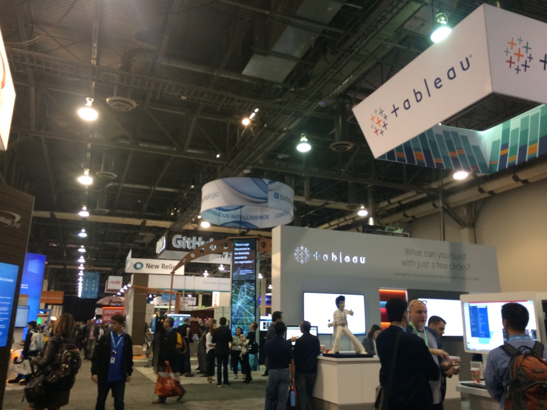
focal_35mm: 29
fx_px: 458
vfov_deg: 48.2
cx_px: 274
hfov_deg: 61.7
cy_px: 205
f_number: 2.2
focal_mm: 4.15
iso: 100
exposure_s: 1/30
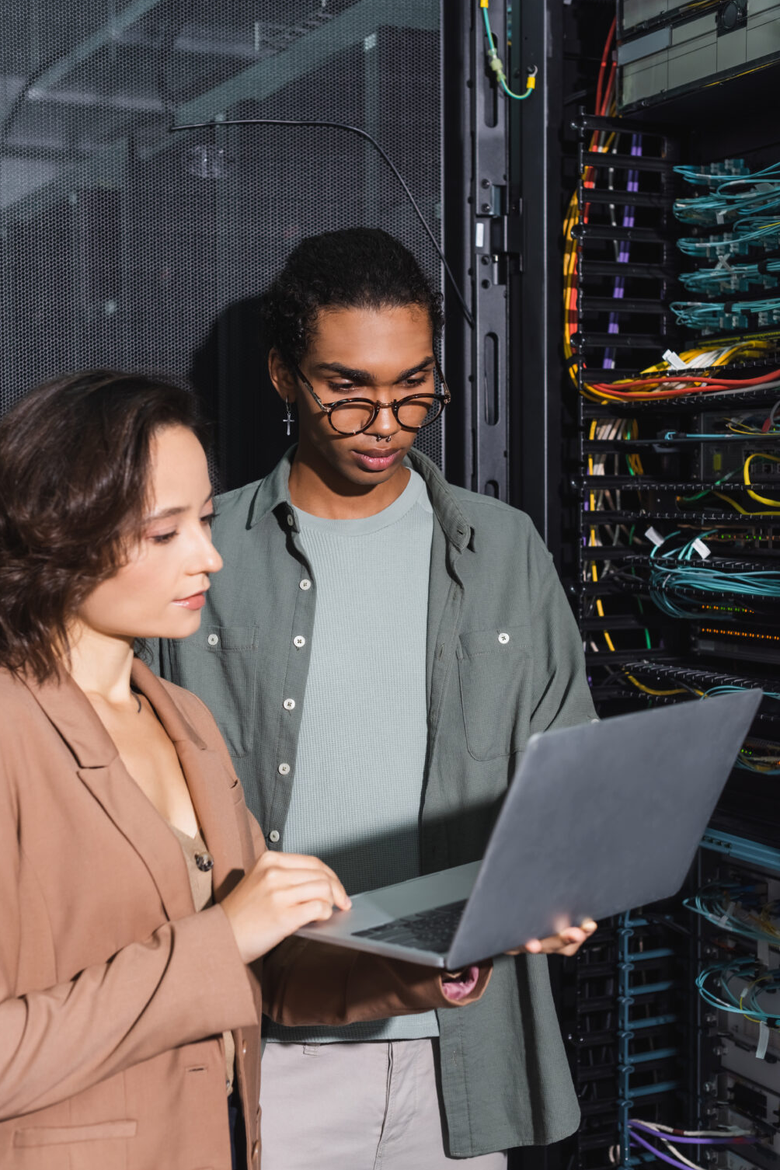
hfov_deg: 26.5
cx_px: 383
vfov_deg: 38.9
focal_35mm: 51
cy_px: 585
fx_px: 1657
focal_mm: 50
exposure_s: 1/160
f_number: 4
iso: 250
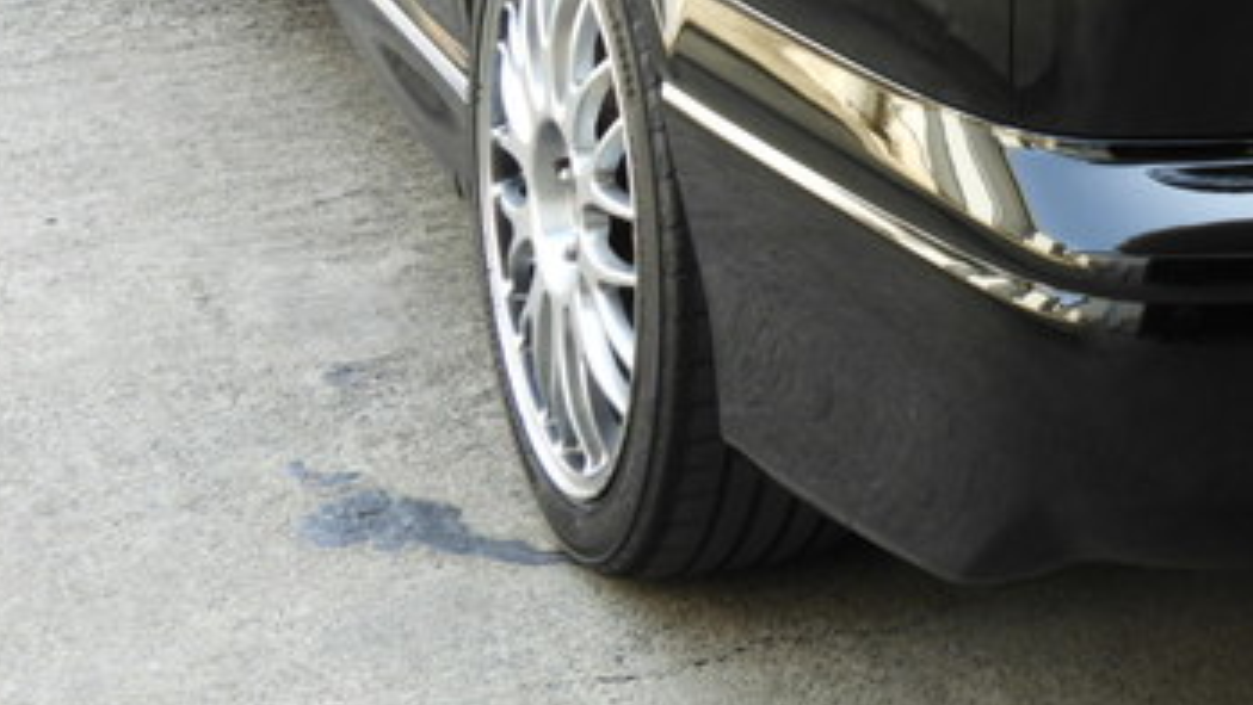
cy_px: -190
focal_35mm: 112
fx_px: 3722
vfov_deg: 10.6
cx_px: 1350
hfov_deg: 18.4
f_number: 4
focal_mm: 8.1
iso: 100
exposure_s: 1/40
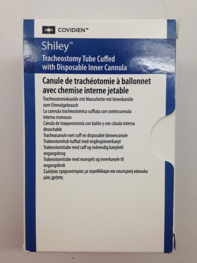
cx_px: 98
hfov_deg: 43.0
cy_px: 132
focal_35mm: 33
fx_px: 250
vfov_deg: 55.3
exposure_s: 1/60
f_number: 2.4
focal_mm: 4.12
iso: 50
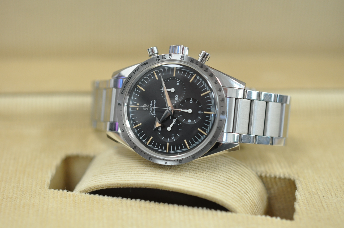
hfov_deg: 22.6
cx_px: 172
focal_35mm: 90
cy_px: 114
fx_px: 859
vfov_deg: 15.2
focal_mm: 60
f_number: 4
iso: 1000
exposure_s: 1/125
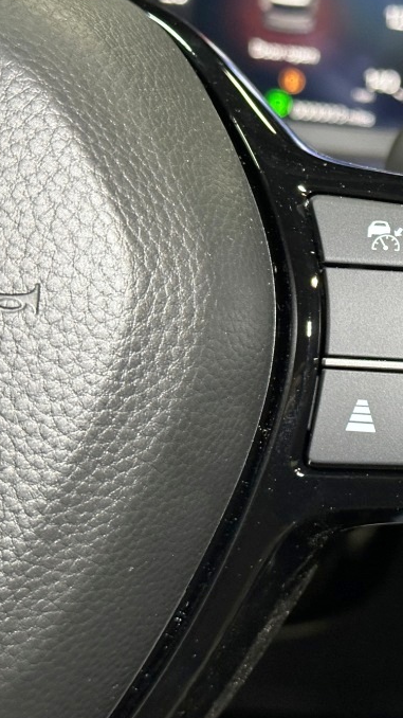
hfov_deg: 14.8
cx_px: 488
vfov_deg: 26.8
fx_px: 1502
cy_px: 327
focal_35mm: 79
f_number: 1.78
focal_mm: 6.86
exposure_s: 1/40
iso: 400
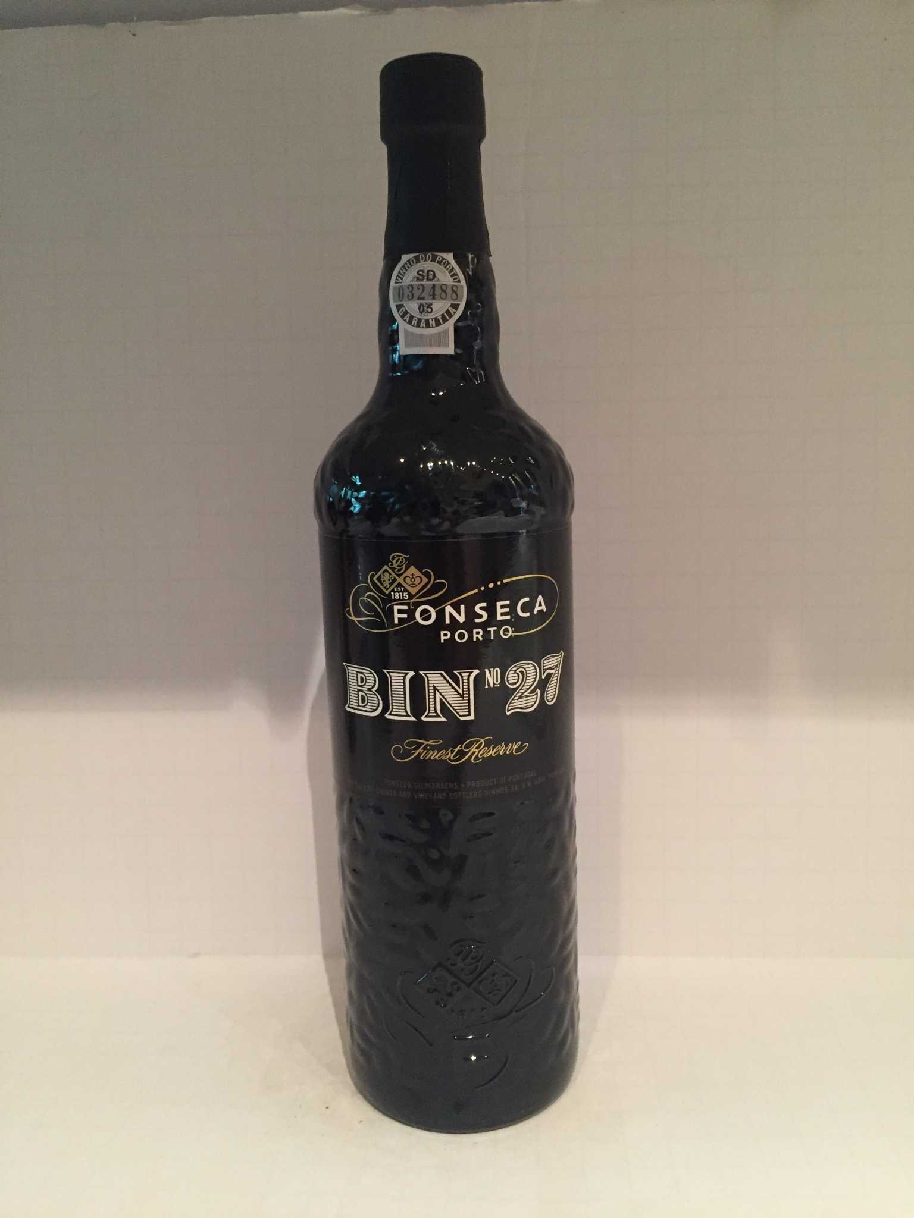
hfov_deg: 48.2
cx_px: 457
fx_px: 1021
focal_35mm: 29
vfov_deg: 61.7
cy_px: 609
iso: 250
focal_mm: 4.15
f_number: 2.2
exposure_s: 1/24
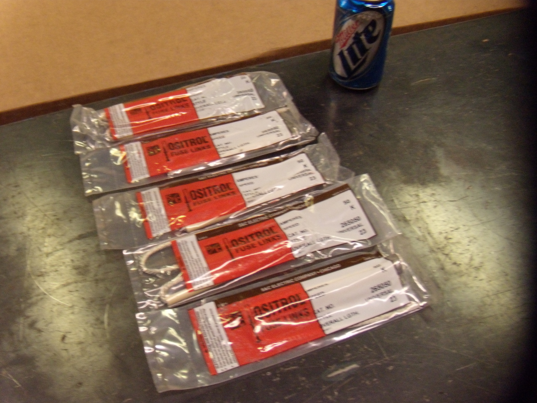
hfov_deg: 51.4
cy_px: 202
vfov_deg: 39.7
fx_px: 558
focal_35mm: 36
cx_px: 268
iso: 400
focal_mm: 6.4
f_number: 3.6
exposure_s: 1/20
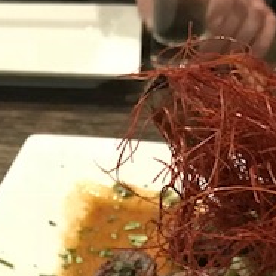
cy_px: 310
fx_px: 767
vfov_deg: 19.5
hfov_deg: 20.0
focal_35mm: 85
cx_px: 28
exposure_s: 1/4
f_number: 1.8
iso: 320
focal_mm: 3.99
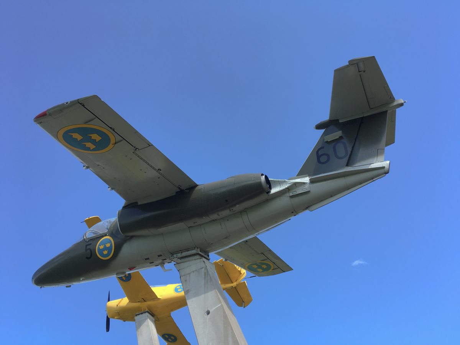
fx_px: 385
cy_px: 172
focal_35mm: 29
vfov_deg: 48.2
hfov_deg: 61.7
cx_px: 230
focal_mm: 4.15
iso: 25
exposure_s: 1/600
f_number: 2.2
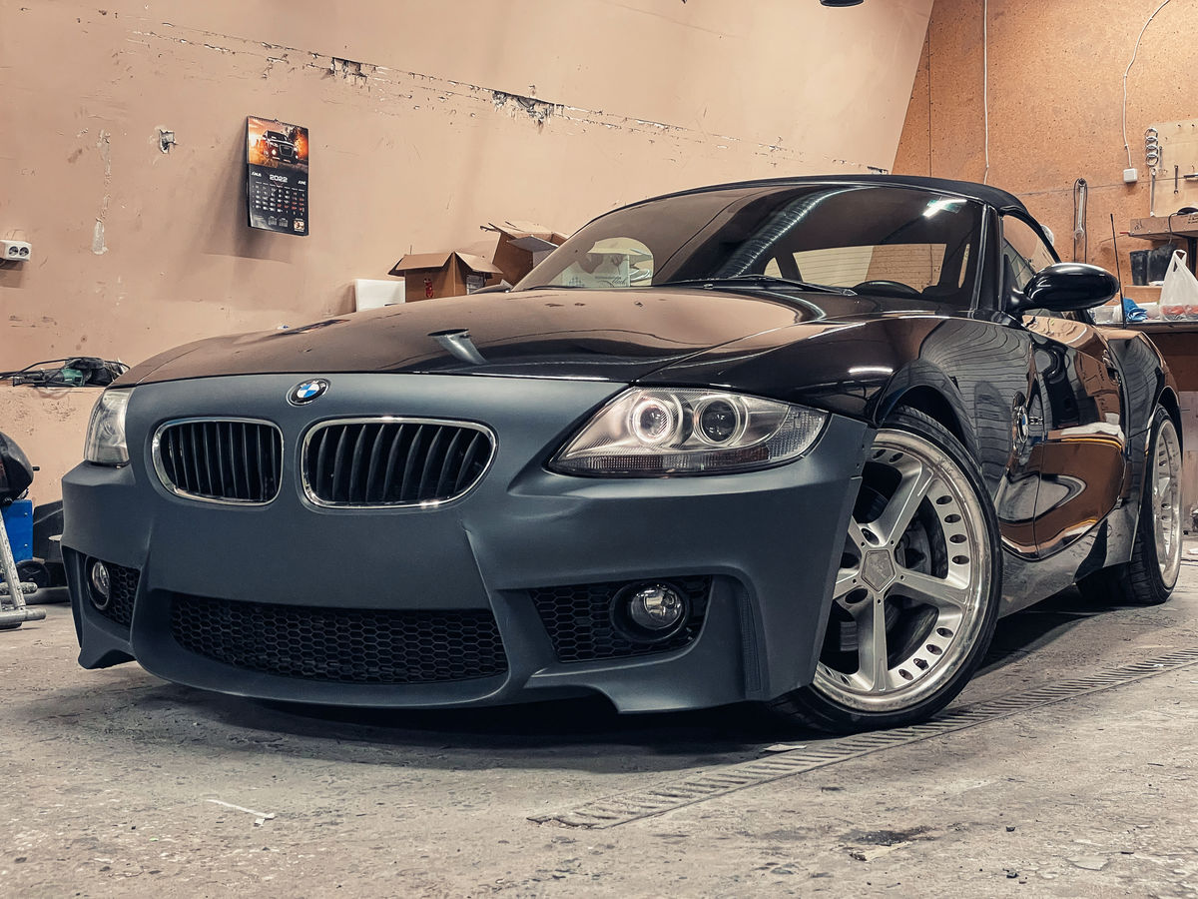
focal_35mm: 52
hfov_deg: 36.8
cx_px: 599
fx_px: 1800
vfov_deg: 28.0
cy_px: 450
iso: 400
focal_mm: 6
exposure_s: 1/50
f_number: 2
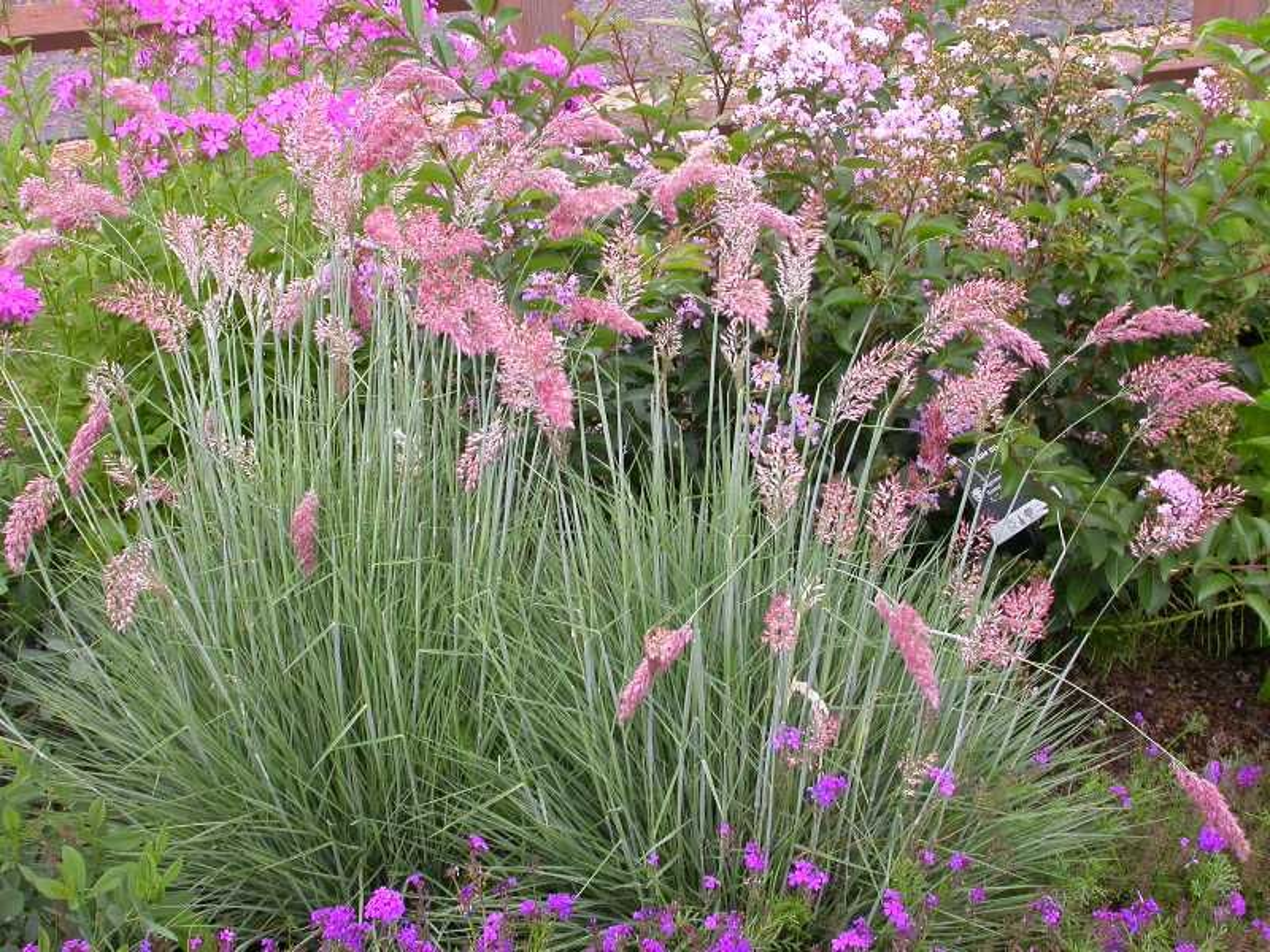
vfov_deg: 25.7
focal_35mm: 57
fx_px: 2091
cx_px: 635
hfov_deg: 33.8
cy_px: 476
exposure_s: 1/123
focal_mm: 11.8
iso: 100
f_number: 5.4
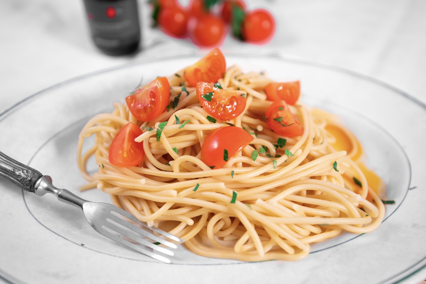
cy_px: 142
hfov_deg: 61.9
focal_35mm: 30
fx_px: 355
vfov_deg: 43.6
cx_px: 213
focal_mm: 30
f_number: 2.8
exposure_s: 1/50
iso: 100
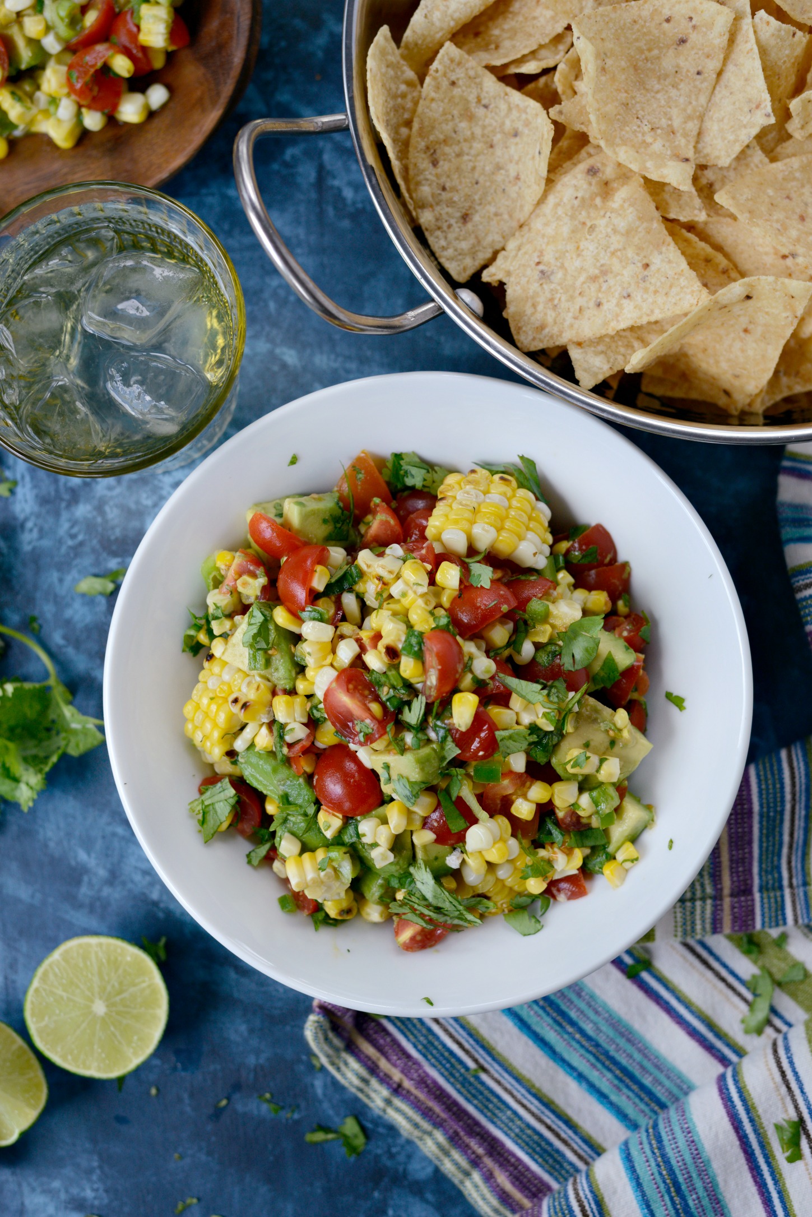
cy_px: 608
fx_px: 1690
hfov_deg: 27.0
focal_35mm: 50
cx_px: 406
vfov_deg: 39.6
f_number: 4
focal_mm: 50
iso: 560
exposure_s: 1/400
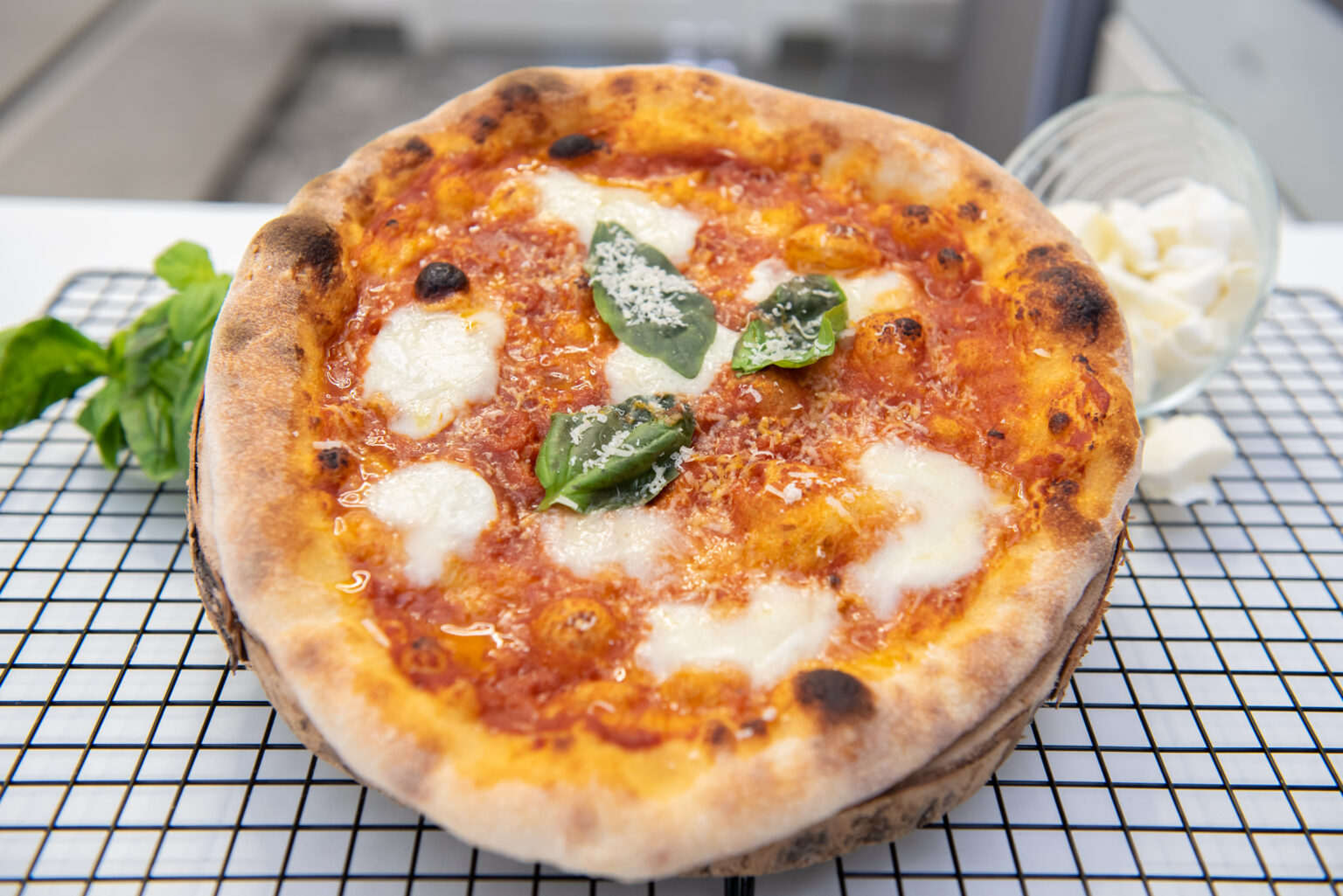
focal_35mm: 40
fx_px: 1493
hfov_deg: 48.4
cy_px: 448
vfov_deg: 33.4
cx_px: 672
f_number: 4
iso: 1250
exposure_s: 1/80
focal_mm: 40
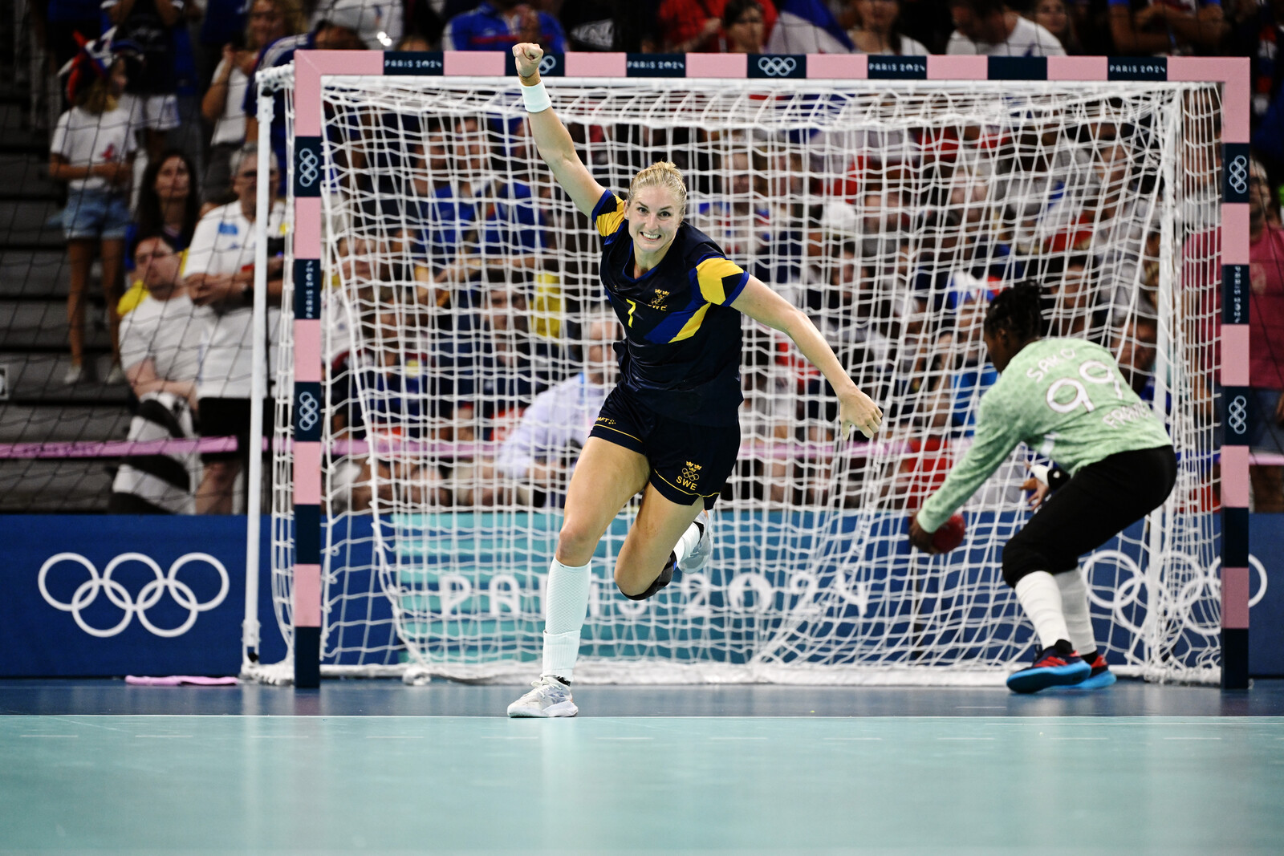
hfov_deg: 5.9
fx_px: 12484
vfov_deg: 3.9
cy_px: 428
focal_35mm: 350
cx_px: 642
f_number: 4
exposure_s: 1/1250
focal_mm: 350
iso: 4000
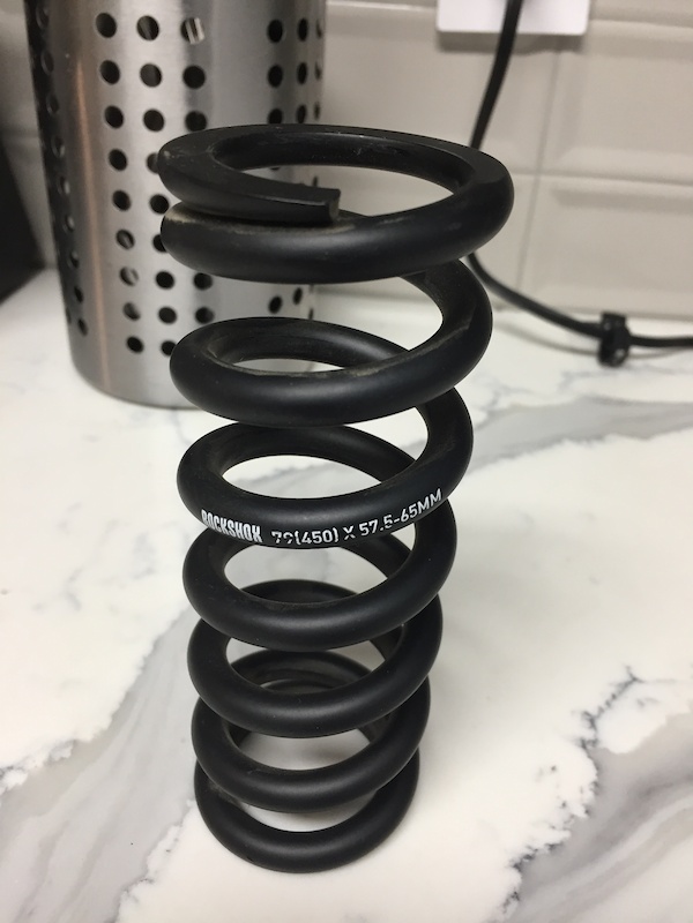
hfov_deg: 48.2
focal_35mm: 29
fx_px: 774
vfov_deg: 61.7
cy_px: 462
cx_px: 346
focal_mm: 4.15
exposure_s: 1/30
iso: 80
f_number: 2.2
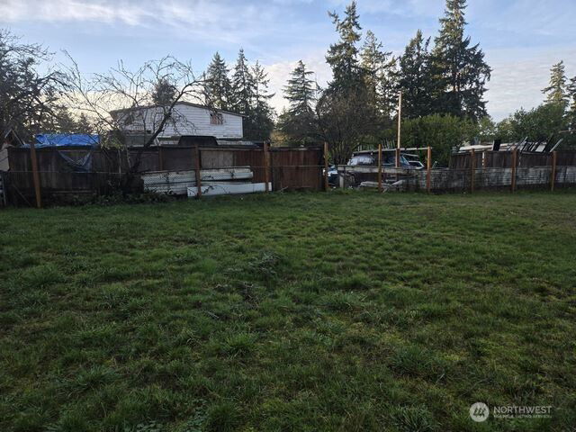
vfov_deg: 58.9
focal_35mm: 23
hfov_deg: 73.9
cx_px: 288
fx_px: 383
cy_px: 216
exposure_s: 1/290
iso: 25
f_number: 1.8
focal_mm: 5.4
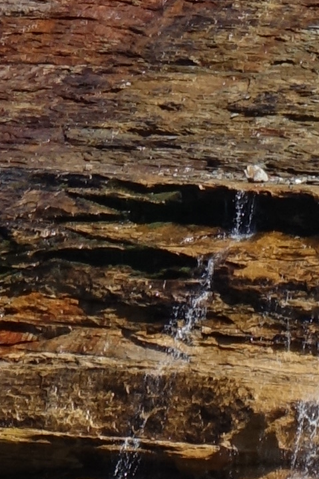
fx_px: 14268
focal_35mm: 1073
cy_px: -658
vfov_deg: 1.9
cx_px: 879
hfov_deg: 1.3
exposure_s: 1/800
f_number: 4.5
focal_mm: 51.75
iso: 125
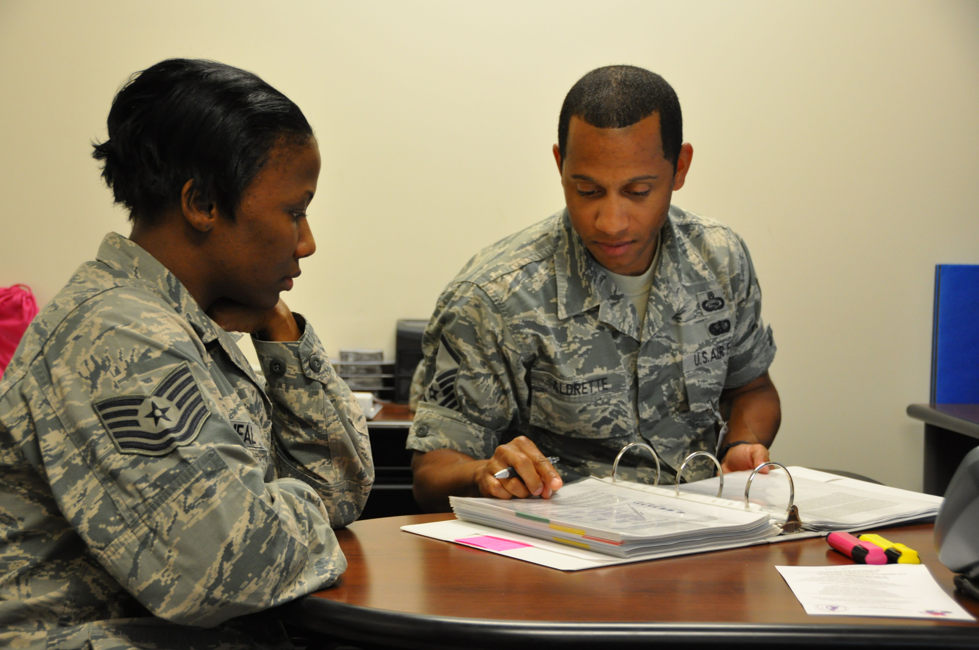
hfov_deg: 33.4
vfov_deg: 22.6
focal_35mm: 60
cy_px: 325
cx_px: 490
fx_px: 1630
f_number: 4.5
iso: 1000
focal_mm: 40
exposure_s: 1/40
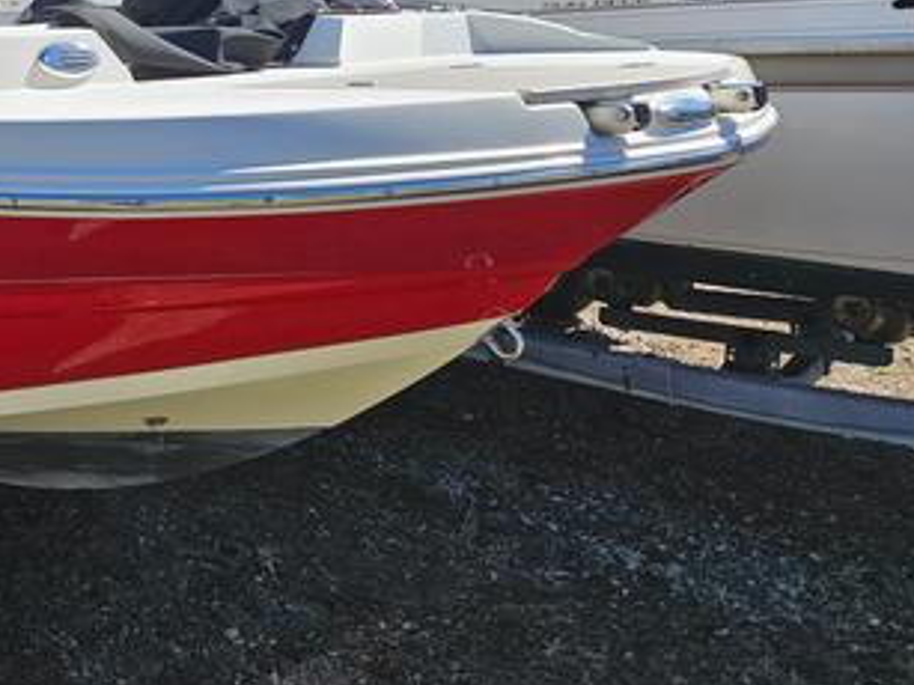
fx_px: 1267
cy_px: 80
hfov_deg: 35.4
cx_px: -27
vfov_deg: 29.1
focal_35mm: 48
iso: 40
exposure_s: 1/2000
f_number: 1.8
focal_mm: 5.4
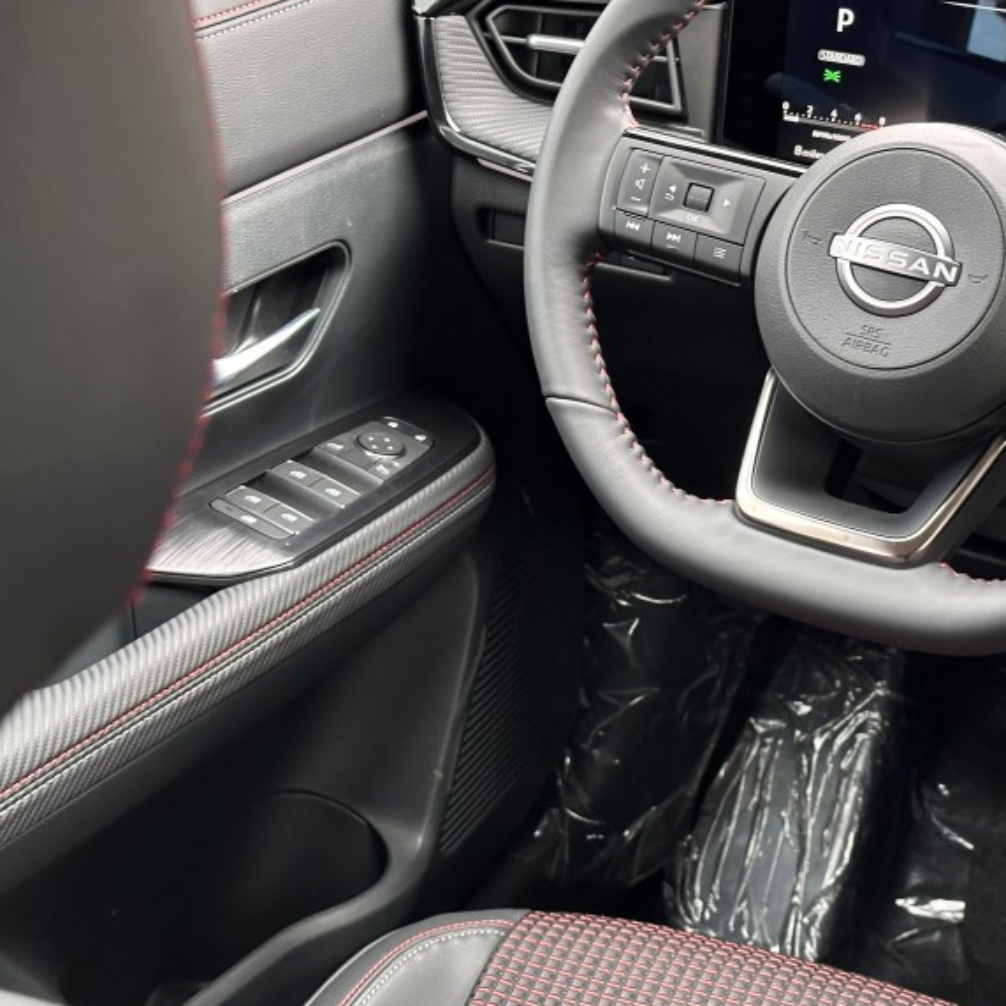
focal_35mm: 76
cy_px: 457
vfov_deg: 22.8
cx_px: 737
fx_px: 2499
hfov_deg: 22.6
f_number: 1.78
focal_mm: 6.86
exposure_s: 1/60
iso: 125
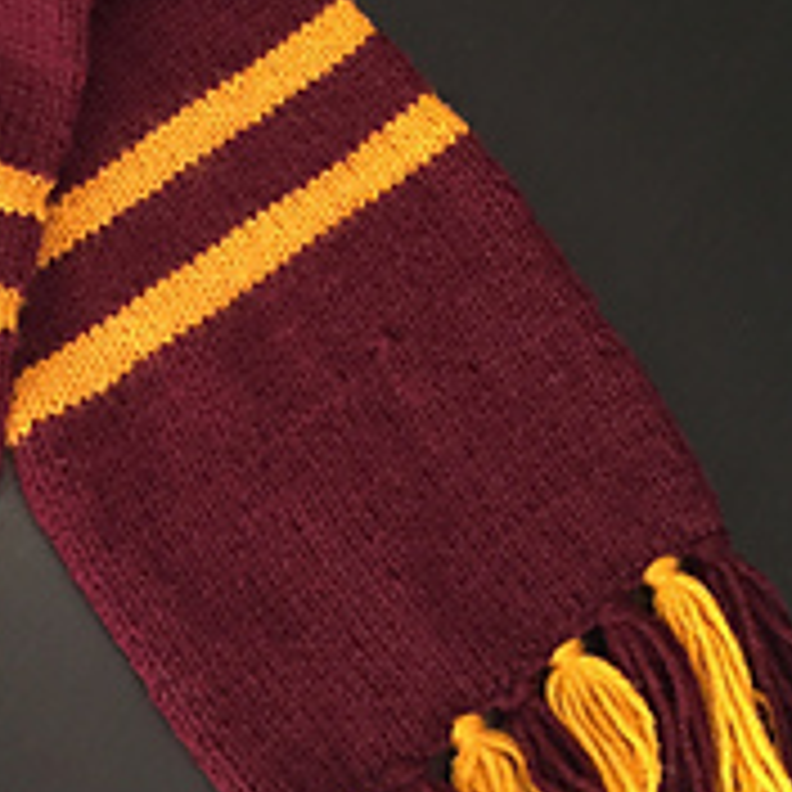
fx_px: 1890
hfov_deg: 23.1
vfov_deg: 23.6
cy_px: 284
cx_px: 92
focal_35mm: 73
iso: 160
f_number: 2.2
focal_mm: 4.15
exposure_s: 1/30
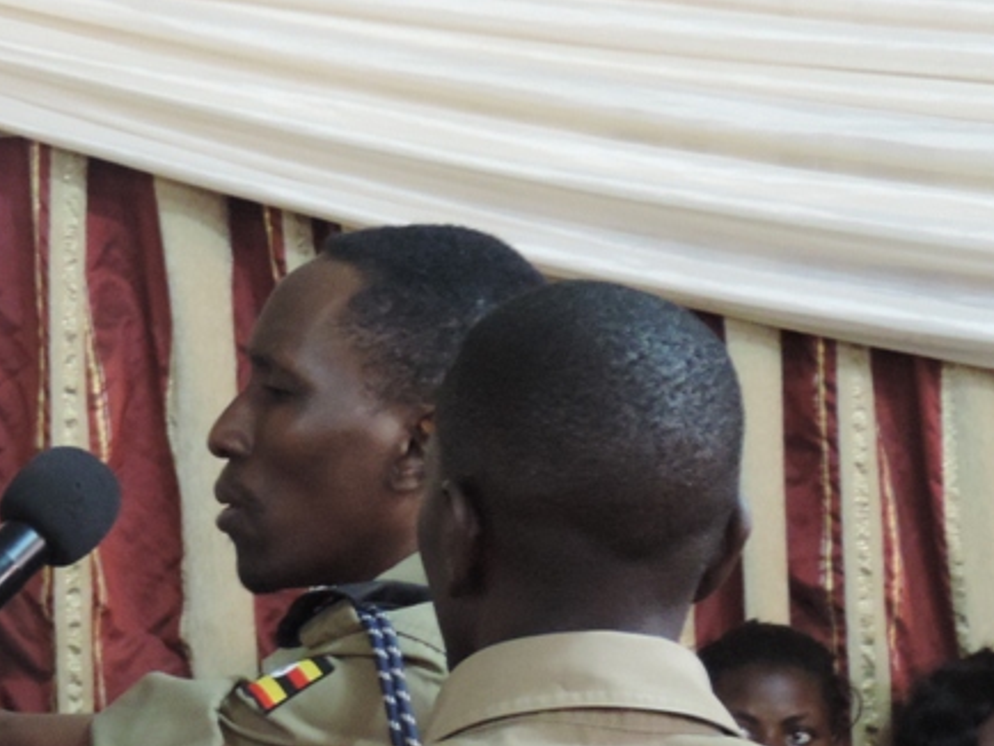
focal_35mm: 165
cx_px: 76
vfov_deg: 8.9
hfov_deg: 11.9
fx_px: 4741
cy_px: 799
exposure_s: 1/15
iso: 800
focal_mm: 12.4
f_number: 3.9
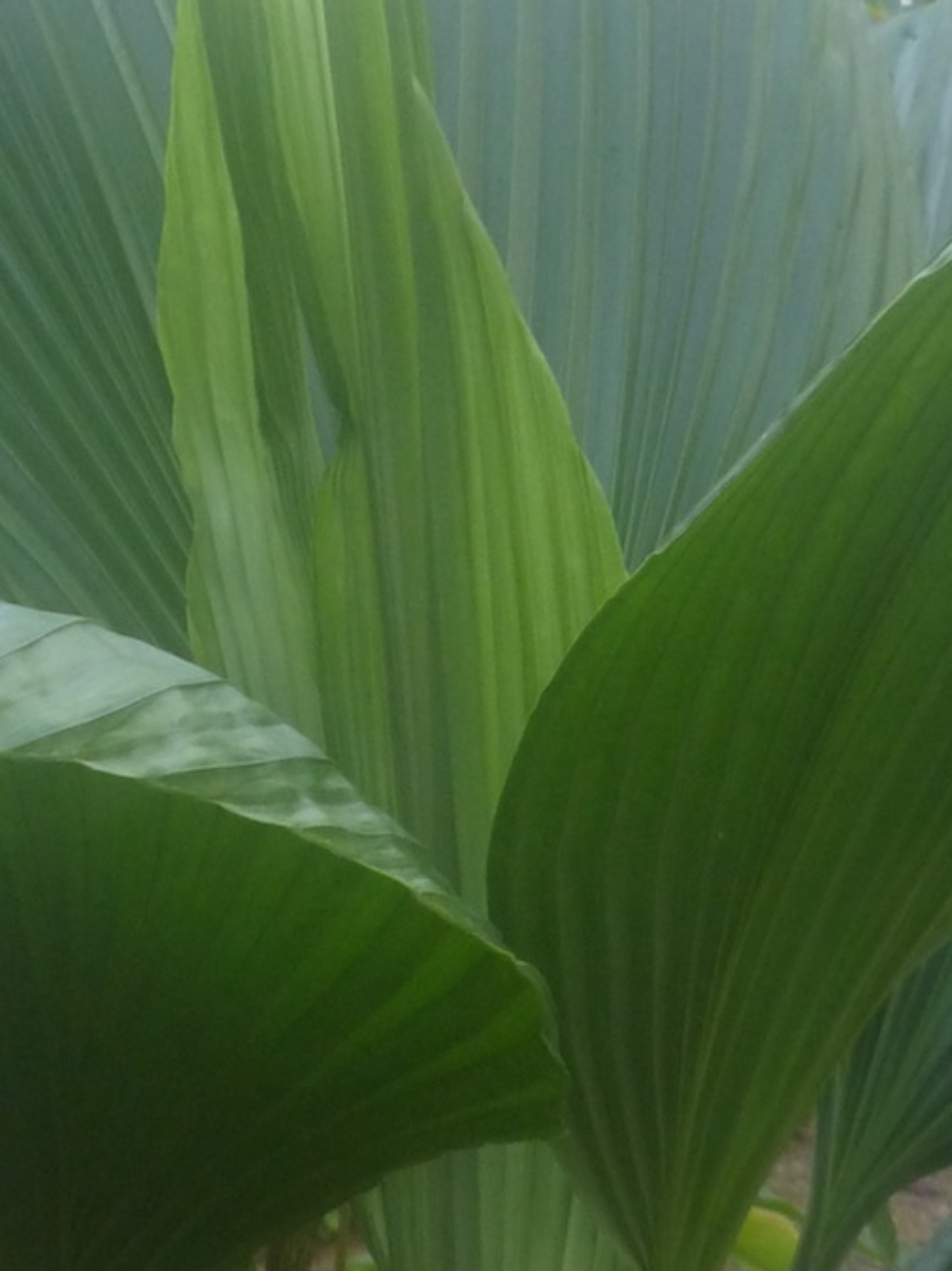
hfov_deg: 14.6
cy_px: 485
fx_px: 3706
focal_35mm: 101
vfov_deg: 19.4
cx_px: 438
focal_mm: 6.4
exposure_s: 1/60
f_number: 2.8
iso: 250
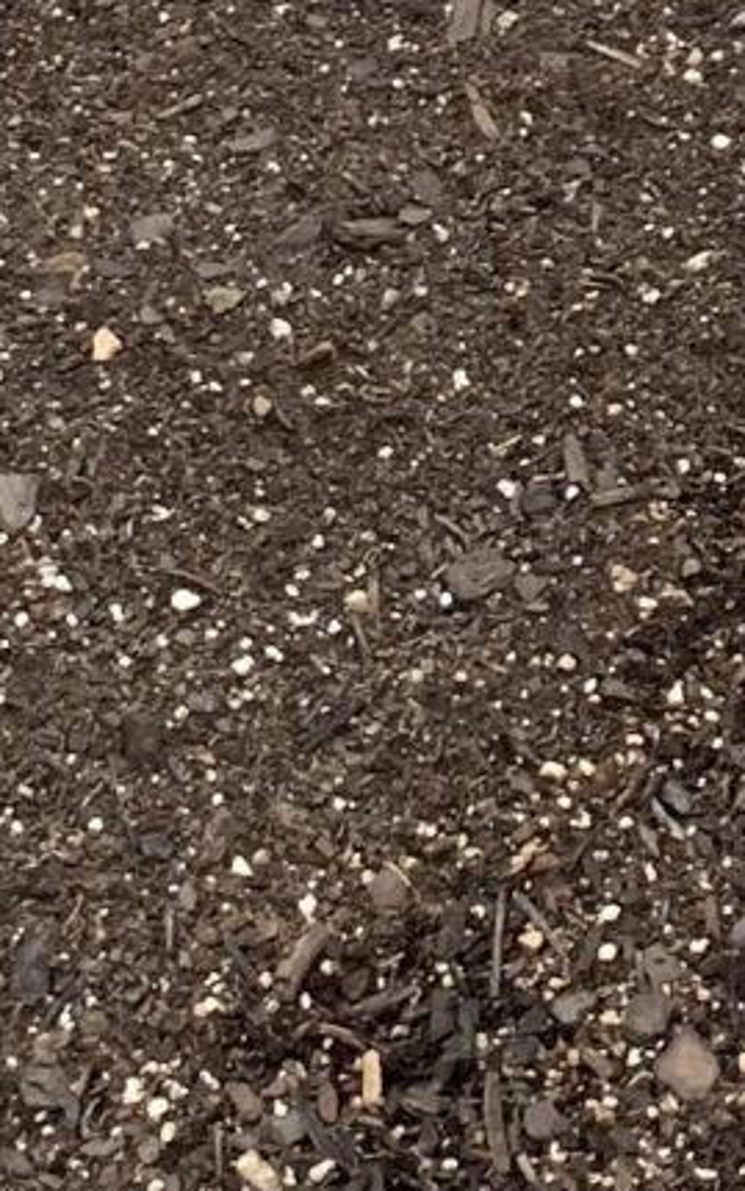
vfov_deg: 11.1
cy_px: -1449
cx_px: 1238
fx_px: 5324
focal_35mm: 164
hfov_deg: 7.8
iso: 40
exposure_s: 1/121
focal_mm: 4.25
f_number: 1.8
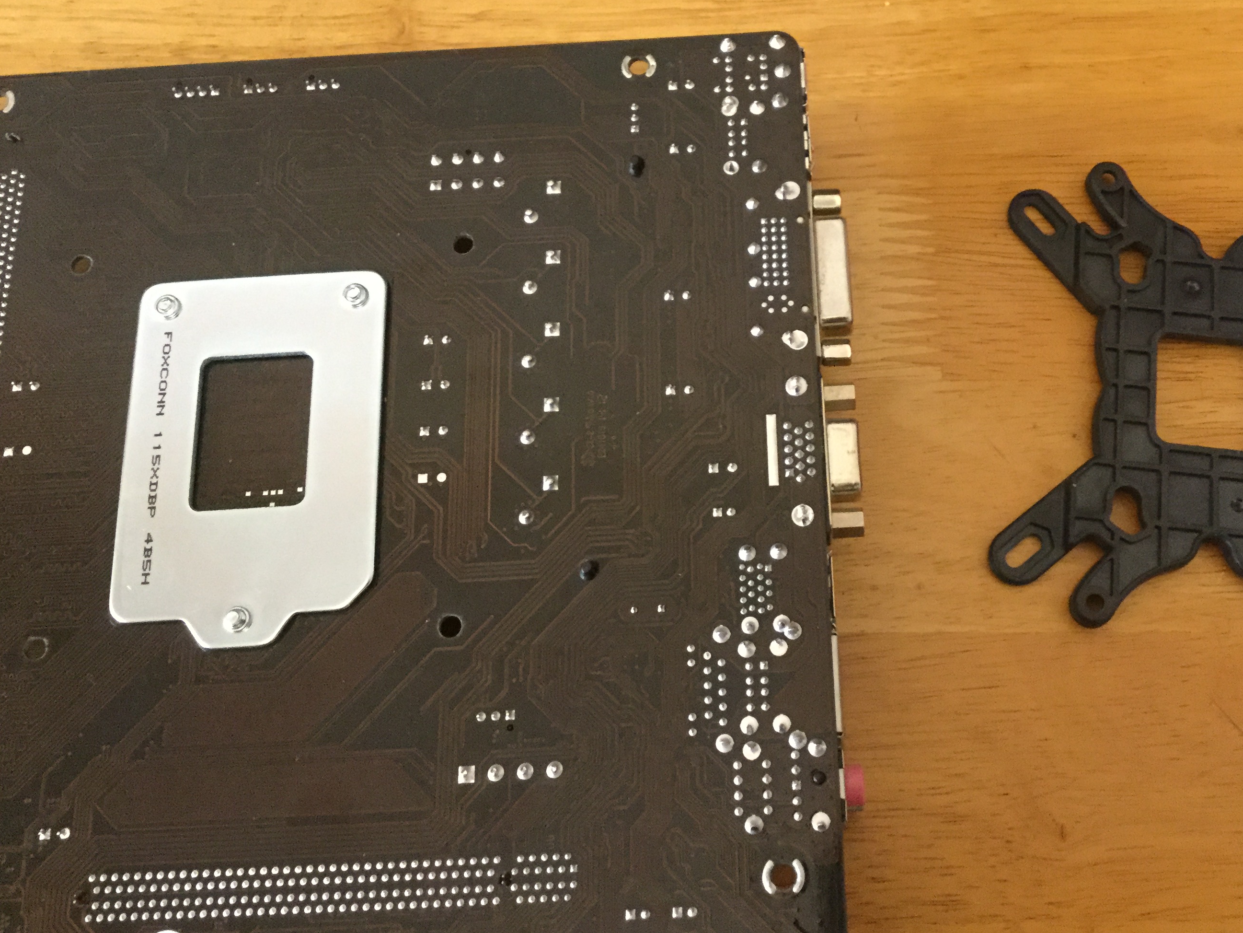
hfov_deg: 47.4
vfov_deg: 36.8
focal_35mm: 39
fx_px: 1401
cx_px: 780
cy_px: 397
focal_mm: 3.3
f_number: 2.4
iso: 400
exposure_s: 1/17
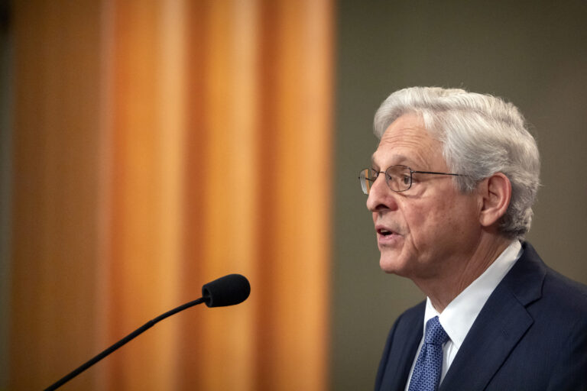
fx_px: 3261
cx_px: 294
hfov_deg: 10.3
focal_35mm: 200
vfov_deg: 6.9
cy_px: 196
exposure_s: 1/400
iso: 8000
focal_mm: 200
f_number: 2.8
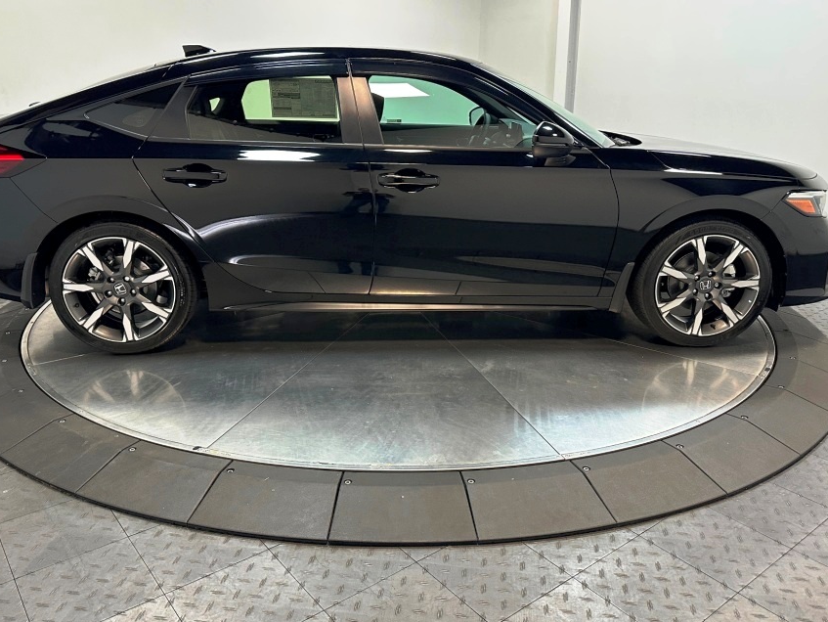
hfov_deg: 61.6
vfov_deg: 48.2
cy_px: 282
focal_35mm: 29
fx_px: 694
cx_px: 394
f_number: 1.78
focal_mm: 6.86
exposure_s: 1/60
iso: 320
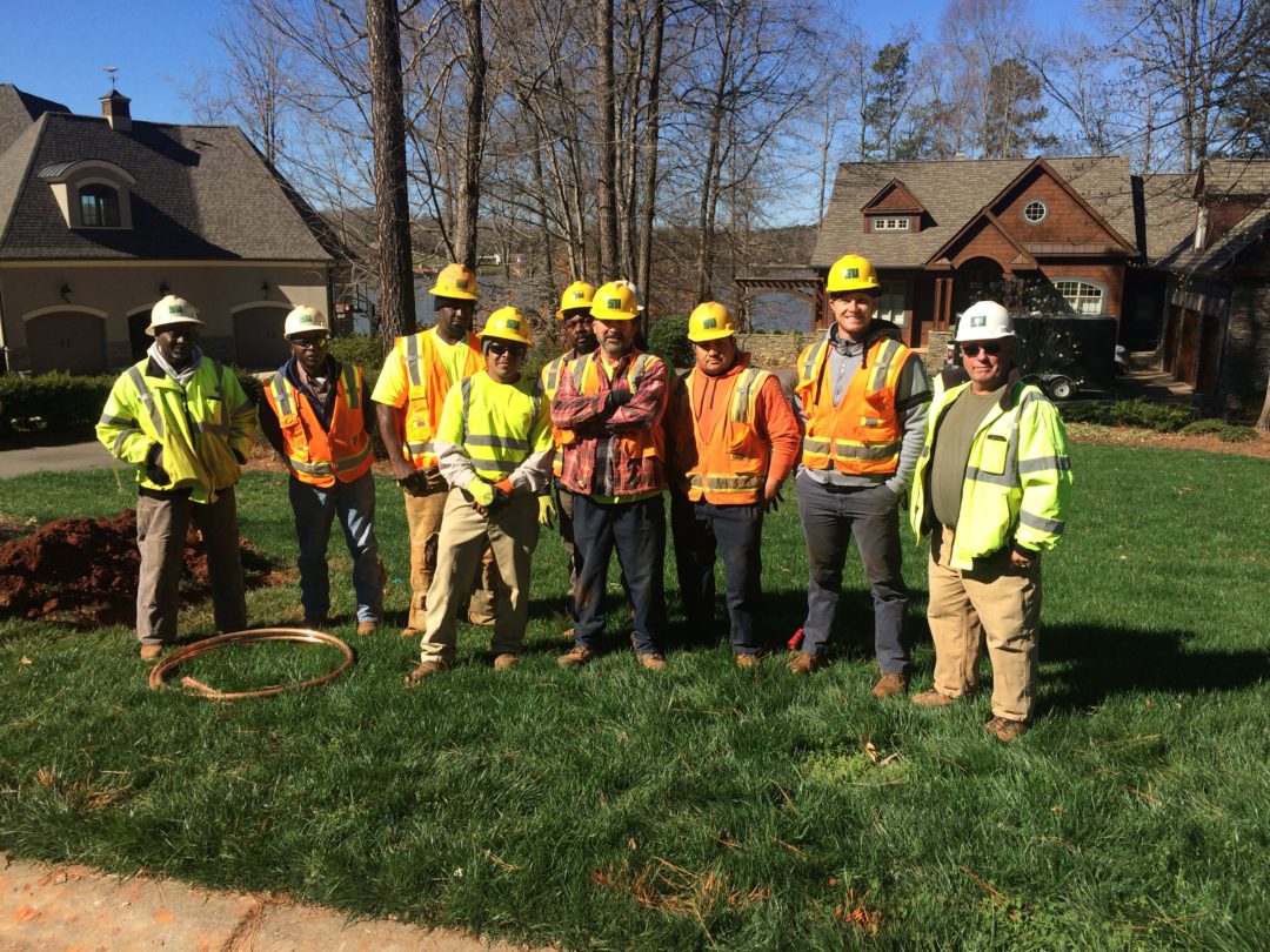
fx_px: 1064
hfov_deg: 61.7
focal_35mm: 29
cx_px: 635
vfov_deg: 48.2
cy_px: 476
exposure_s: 1/1866
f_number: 2.2
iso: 32
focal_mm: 4.15
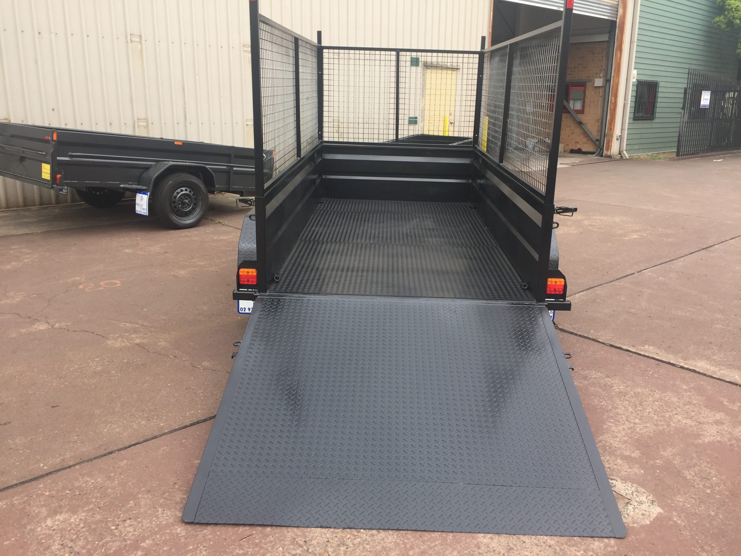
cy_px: 278
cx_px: 370
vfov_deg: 48.2
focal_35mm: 29
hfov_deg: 61.7
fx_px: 621
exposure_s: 1/276
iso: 32
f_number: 2.2
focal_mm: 4.15
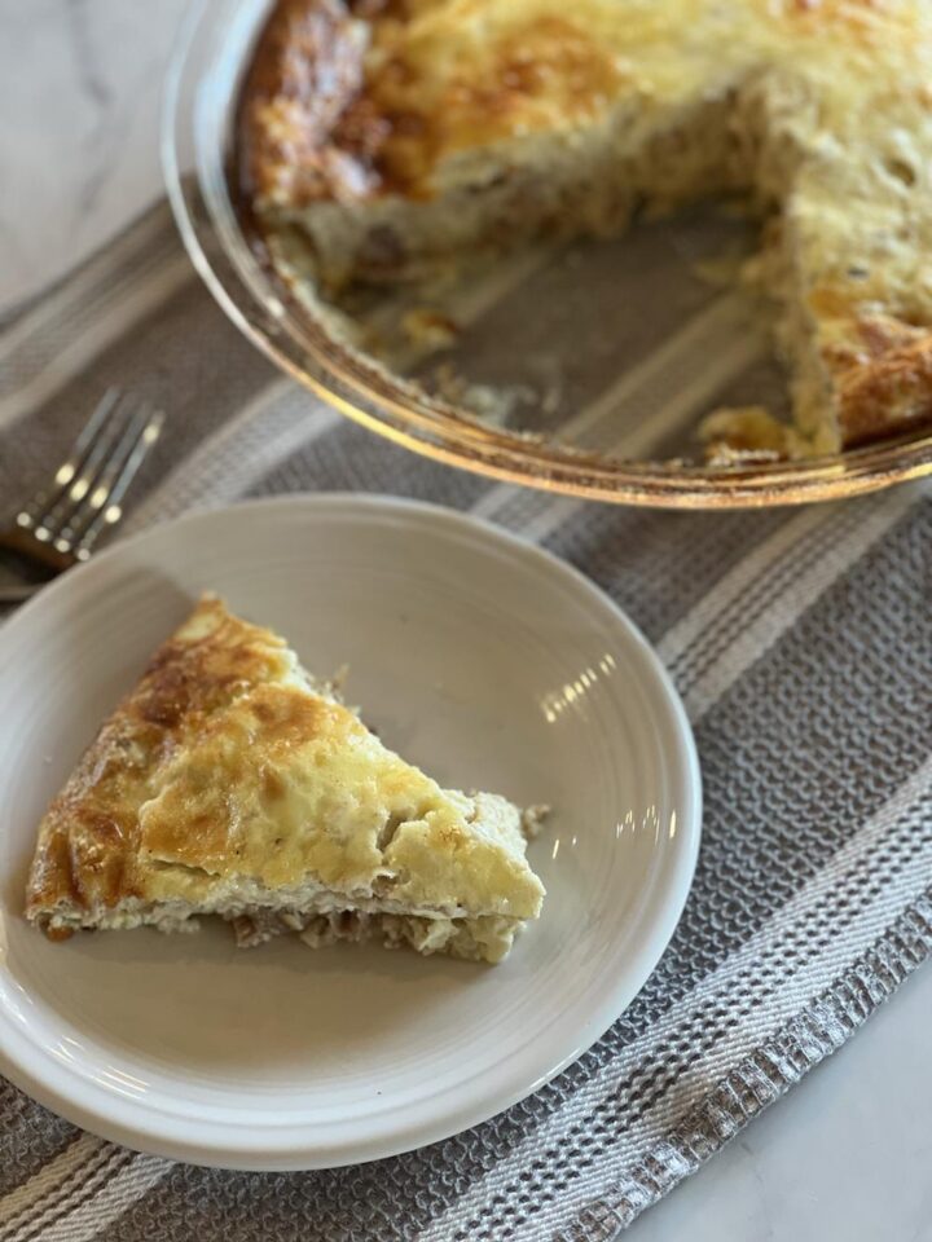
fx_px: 2764
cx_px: 466
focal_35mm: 77
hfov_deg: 19.1
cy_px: 621
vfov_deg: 25.3
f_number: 2.8
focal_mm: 9
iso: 125
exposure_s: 1/60
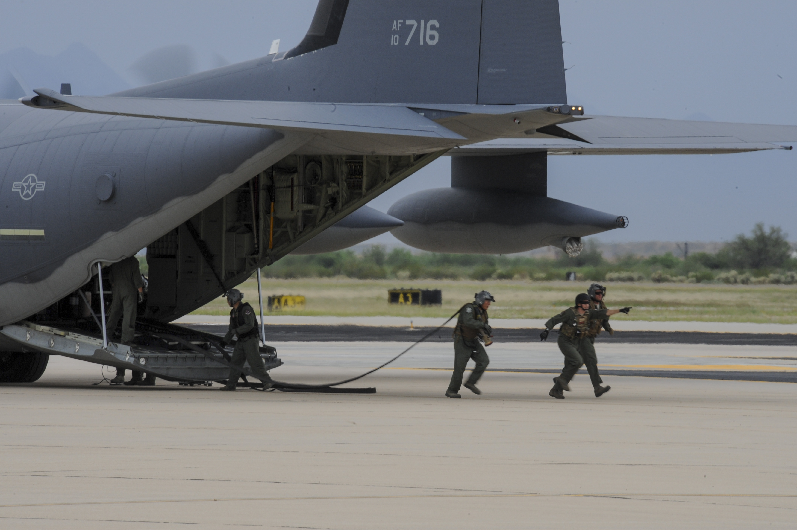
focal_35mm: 300
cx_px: 398
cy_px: 265
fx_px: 6637
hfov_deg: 6.9
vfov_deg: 4.6
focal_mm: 300
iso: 640
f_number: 25
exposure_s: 1/100
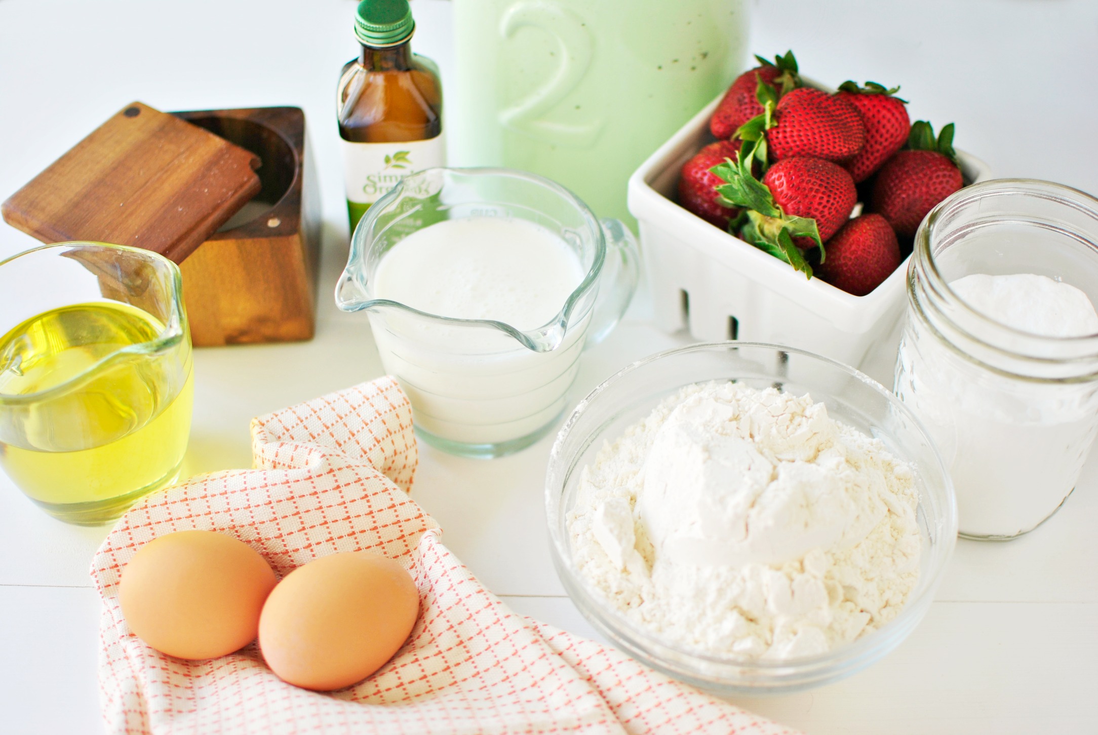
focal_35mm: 52
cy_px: 368
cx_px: 549
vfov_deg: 25.8
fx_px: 1603
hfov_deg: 37.8
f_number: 2
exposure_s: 1/100
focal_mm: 35
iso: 125
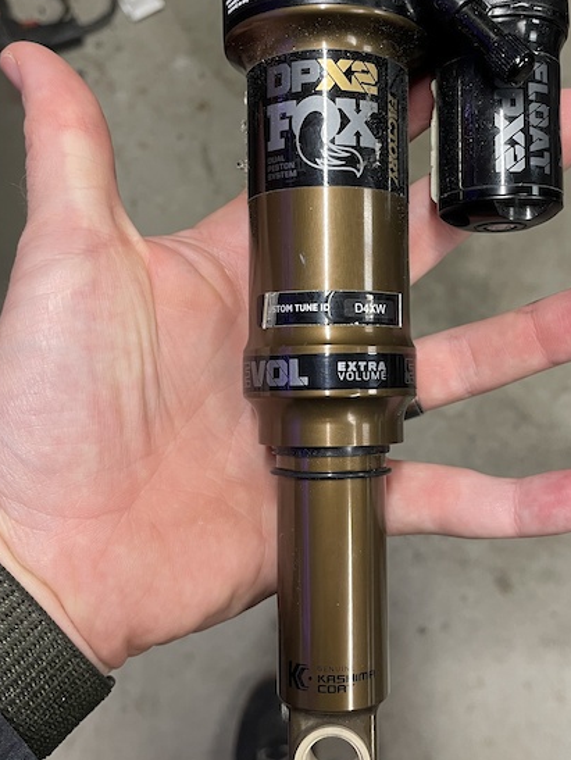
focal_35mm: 38
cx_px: 331
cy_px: 324
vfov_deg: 48.8
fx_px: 835
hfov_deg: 37.7
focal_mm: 4.2
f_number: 1.6
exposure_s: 1/60
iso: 125
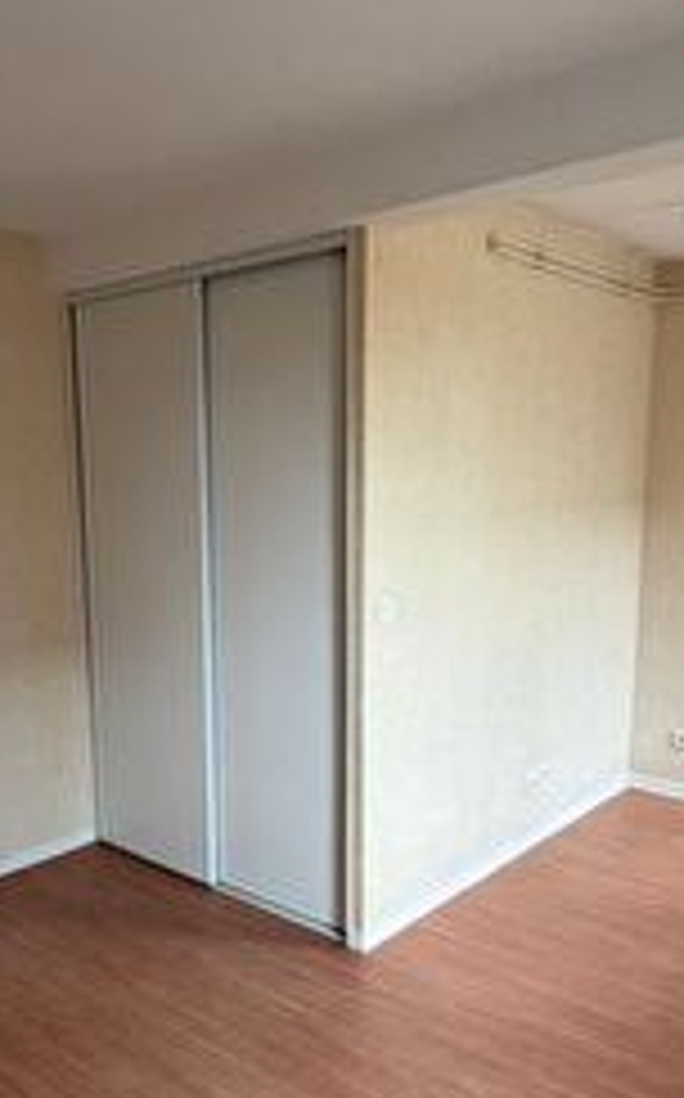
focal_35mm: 32
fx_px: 957
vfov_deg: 59.3
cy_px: 650
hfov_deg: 39.1
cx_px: 261
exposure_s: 1/121
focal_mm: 2.22
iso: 200
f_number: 2.2
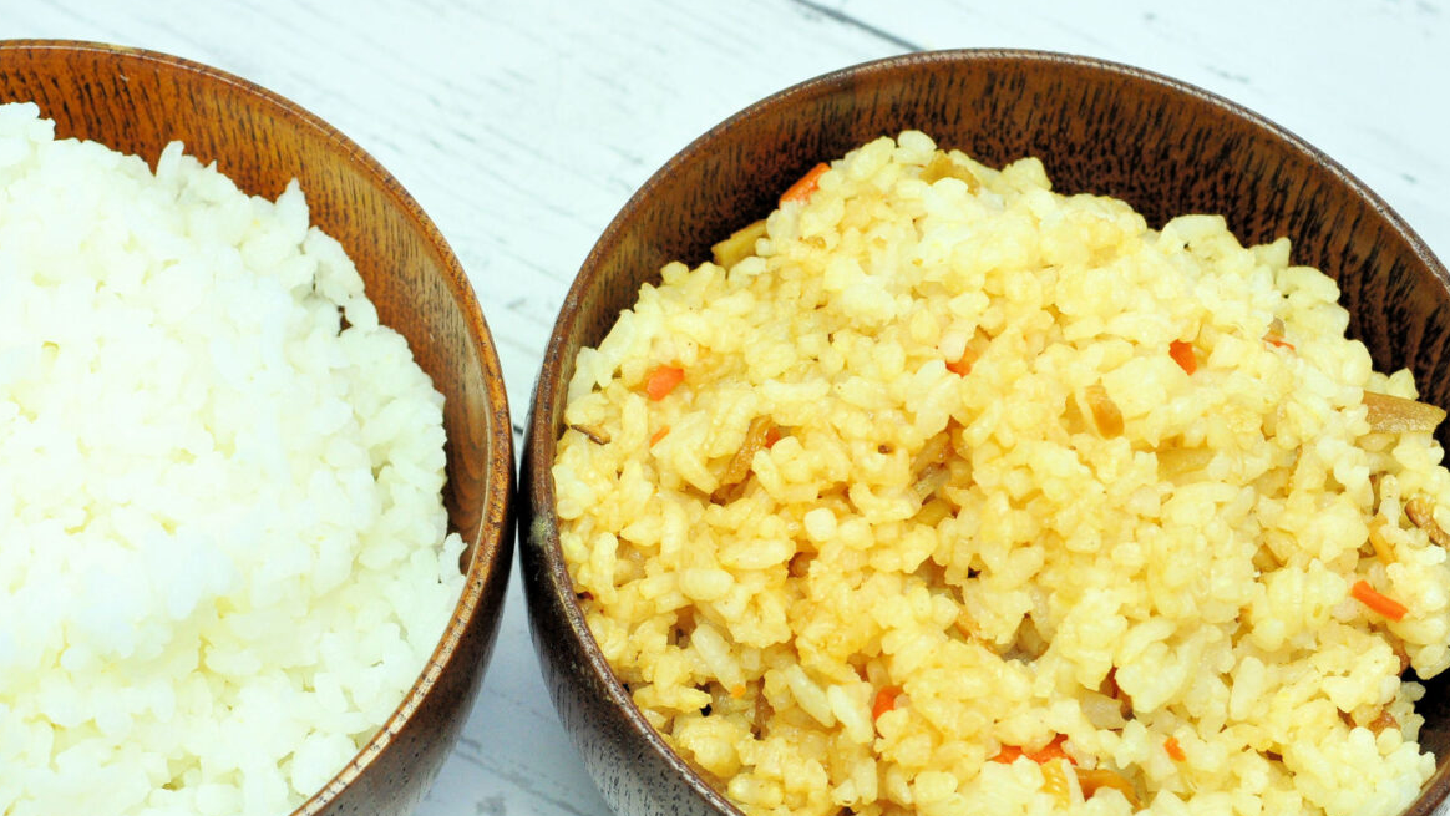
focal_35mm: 58
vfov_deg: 20.7
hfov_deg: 35.8
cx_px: 539
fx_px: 2230
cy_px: 491
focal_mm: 28
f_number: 10
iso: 640
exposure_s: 1/80
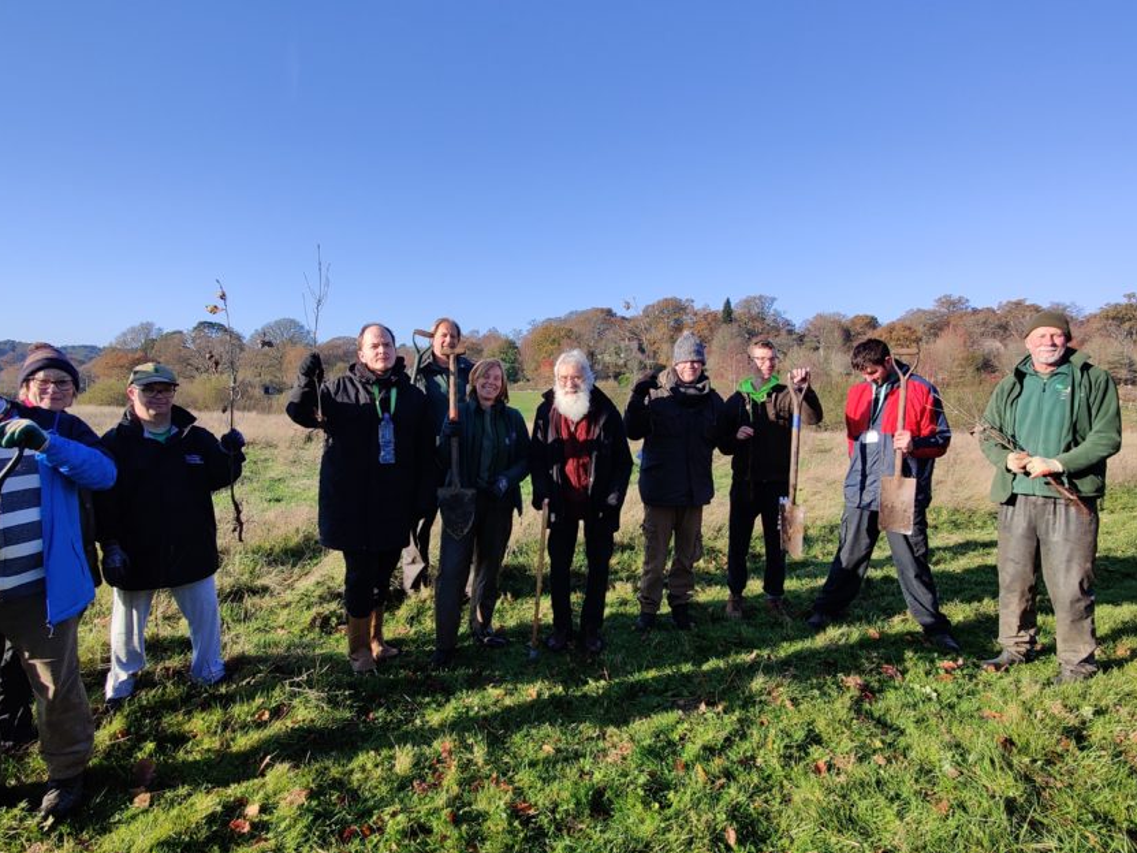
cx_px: 553
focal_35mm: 16
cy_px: 436
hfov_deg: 94.5
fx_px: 526
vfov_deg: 78.1
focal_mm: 2.25
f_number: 2.2
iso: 100
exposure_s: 1/933
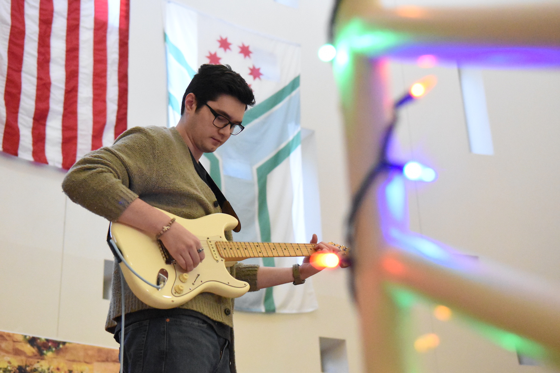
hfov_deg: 35.1
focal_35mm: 57
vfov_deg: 23.8
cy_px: 186
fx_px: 887
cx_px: 280
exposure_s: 1/640
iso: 10000
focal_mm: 38
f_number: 2.8
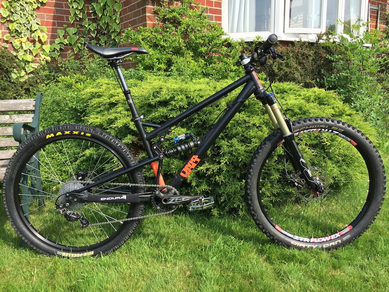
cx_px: 194
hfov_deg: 61.7
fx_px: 326
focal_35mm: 29
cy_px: 146
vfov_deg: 48.2
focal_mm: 4.15
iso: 32
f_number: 2.2
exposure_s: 1/898
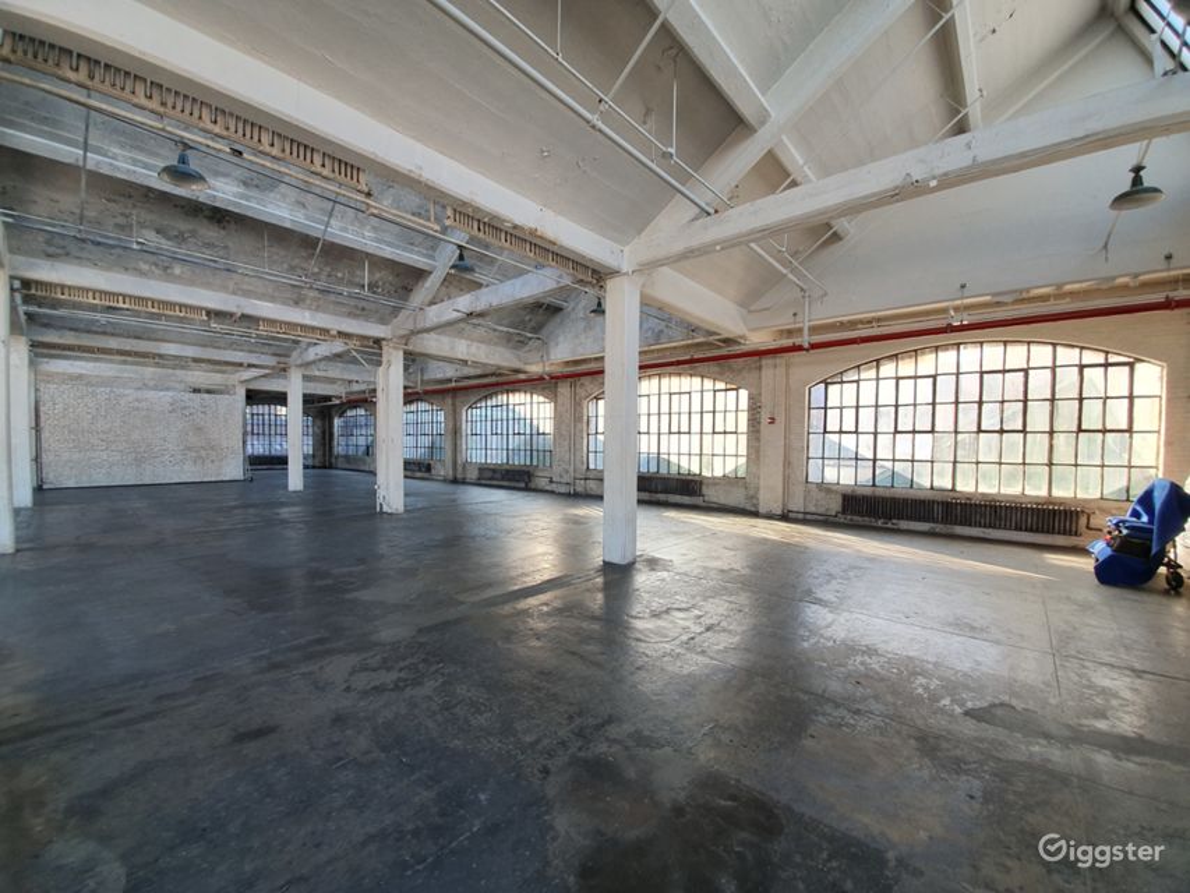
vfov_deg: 89.9
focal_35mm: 13
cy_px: 446
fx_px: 447
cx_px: 595
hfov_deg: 106.2
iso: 50
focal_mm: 1.8
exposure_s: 1/120
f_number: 2.2
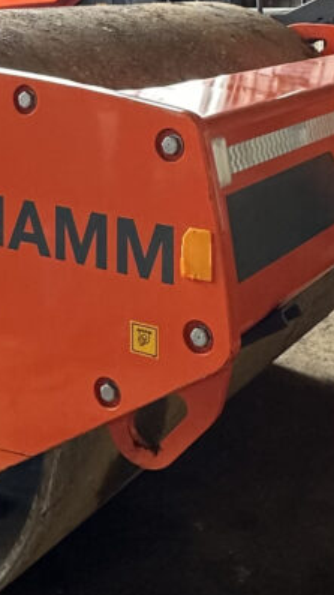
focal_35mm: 59
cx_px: 49
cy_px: 6
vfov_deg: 32.7
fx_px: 930
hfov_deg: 20.1
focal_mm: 2.22
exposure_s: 1/99
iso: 200
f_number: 2.2
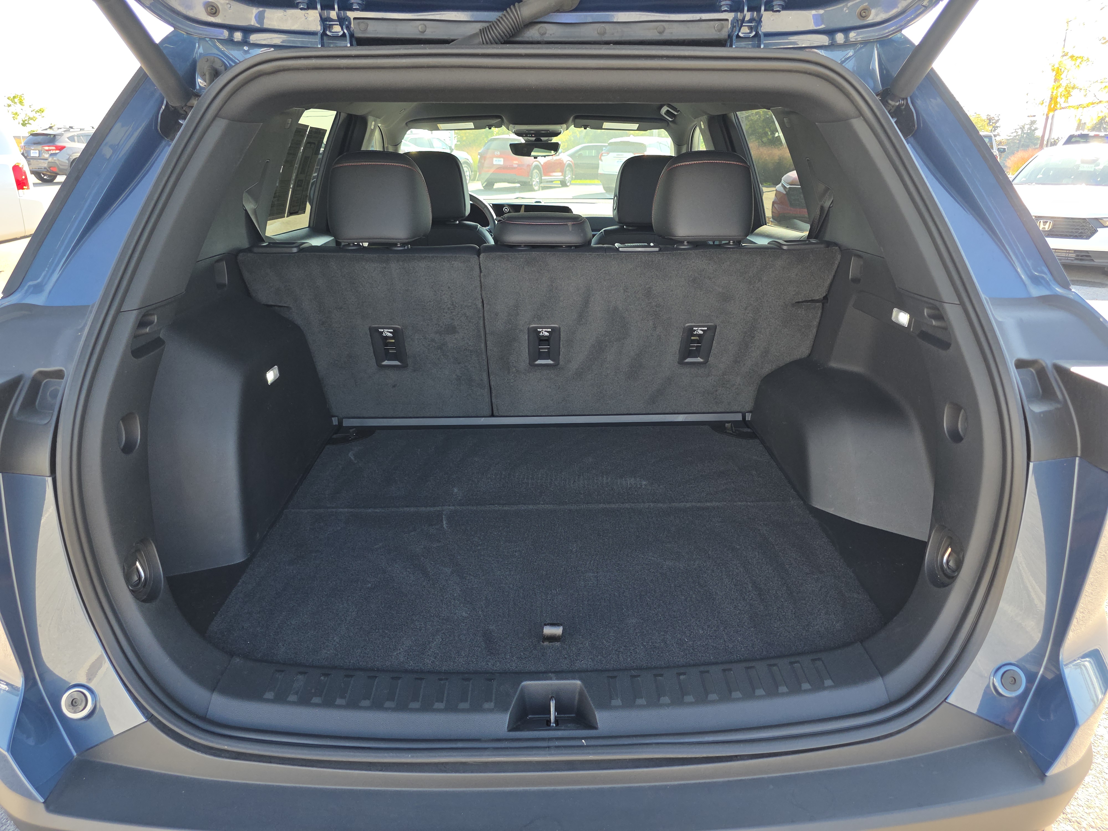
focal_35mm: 23
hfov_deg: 73.9
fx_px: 736
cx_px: 554
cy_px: 416
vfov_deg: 58.9
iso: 64
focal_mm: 6.3
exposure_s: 1/359
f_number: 1.7
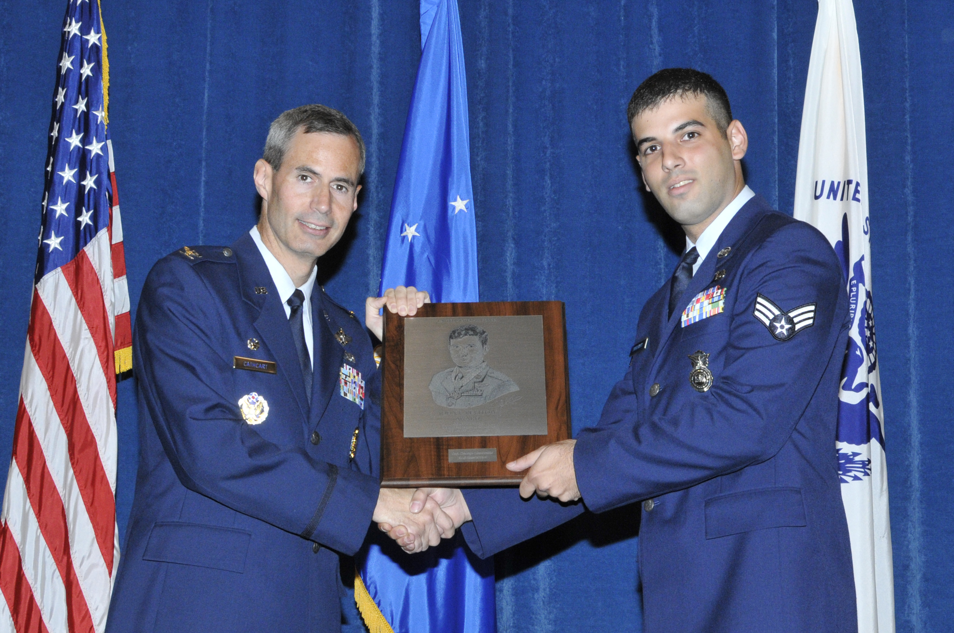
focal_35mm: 52
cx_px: 477
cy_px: 316
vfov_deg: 25.7
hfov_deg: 37.9
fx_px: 1389
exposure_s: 1/100
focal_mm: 35
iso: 800
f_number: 10
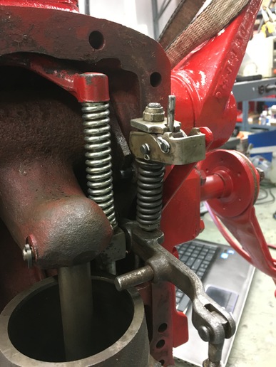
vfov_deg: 61.7
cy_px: 184
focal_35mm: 29
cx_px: 138
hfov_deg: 48.2
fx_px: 308
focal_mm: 4.15
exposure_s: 1/24
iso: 200
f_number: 2.2
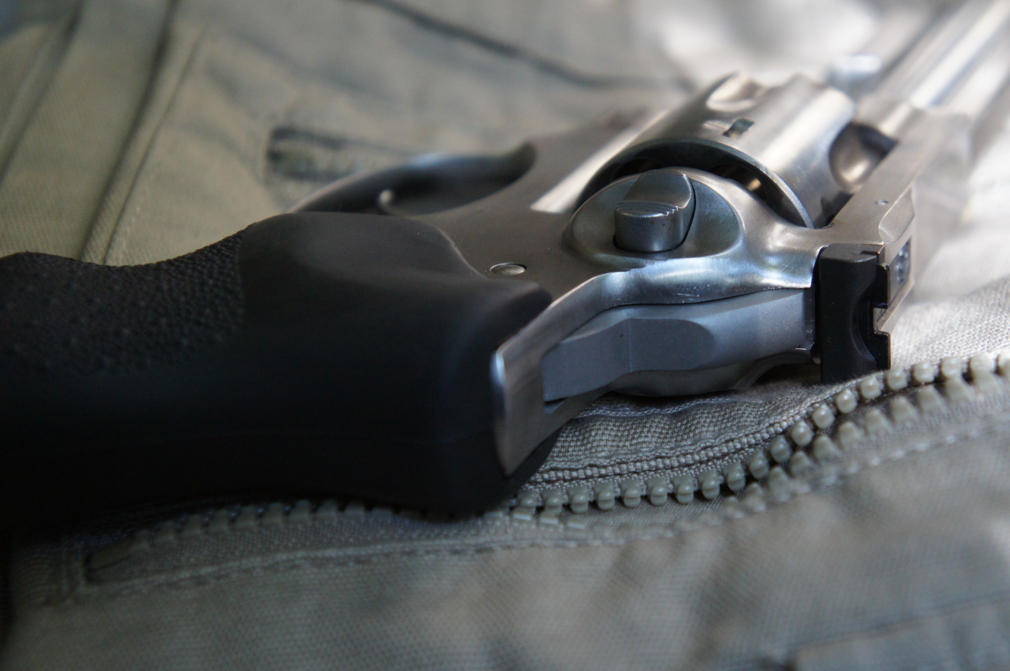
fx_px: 1892
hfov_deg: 29.9
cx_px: 505
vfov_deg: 20.1
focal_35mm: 68
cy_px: 336
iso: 1600
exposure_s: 1/30
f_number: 4.5
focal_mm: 45
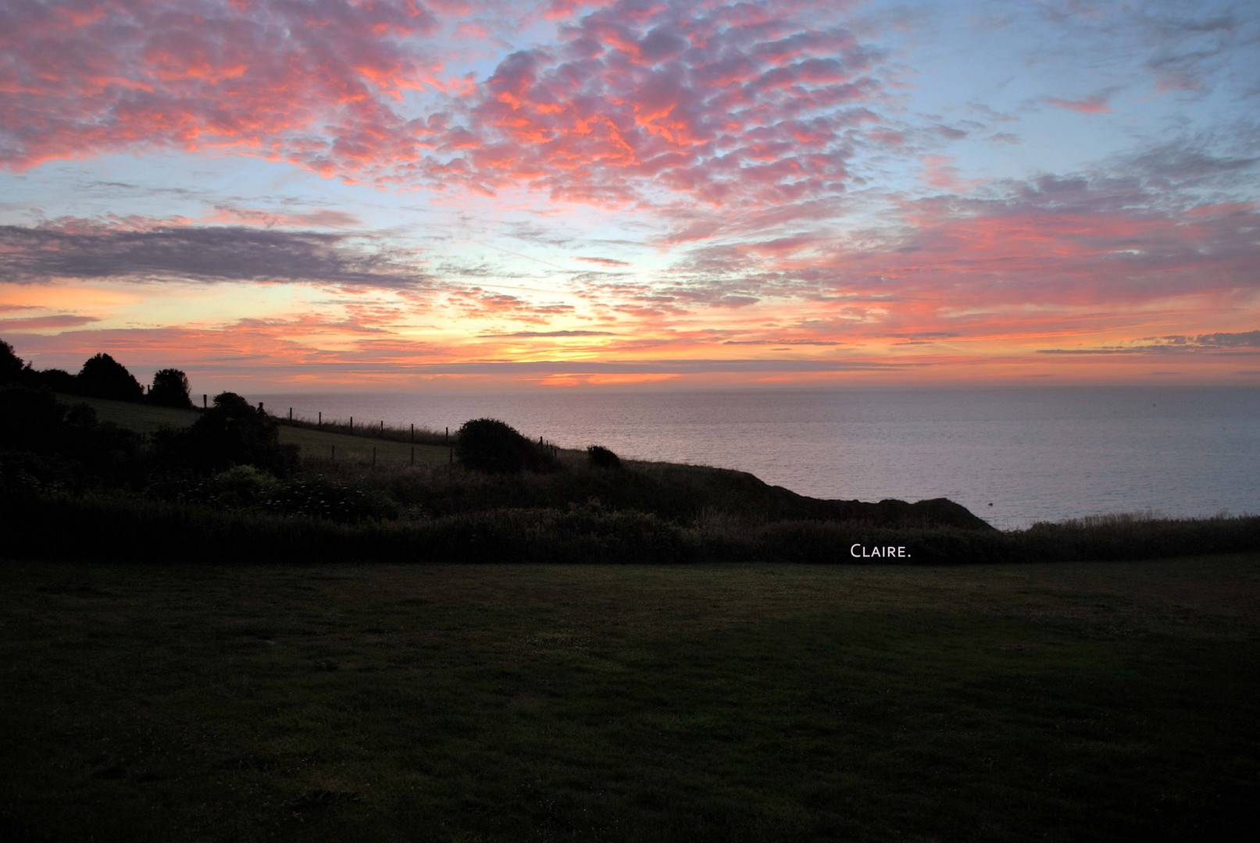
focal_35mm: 27
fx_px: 946
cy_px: 422
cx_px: 630
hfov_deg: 67.3
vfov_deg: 48.1
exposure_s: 1/60
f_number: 4
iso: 200
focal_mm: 18
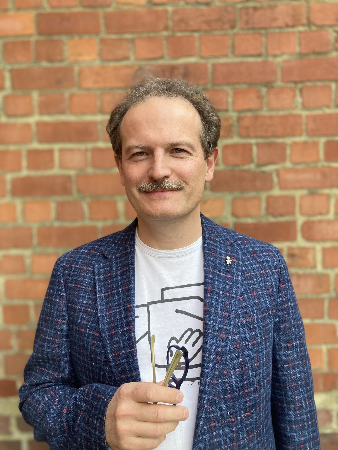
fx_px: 365
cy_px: 225
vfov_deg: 63.4
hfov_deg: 49.7
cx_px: 169
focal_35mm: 28
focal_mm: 3.99
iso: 20
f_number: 1.8
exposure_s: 1/214
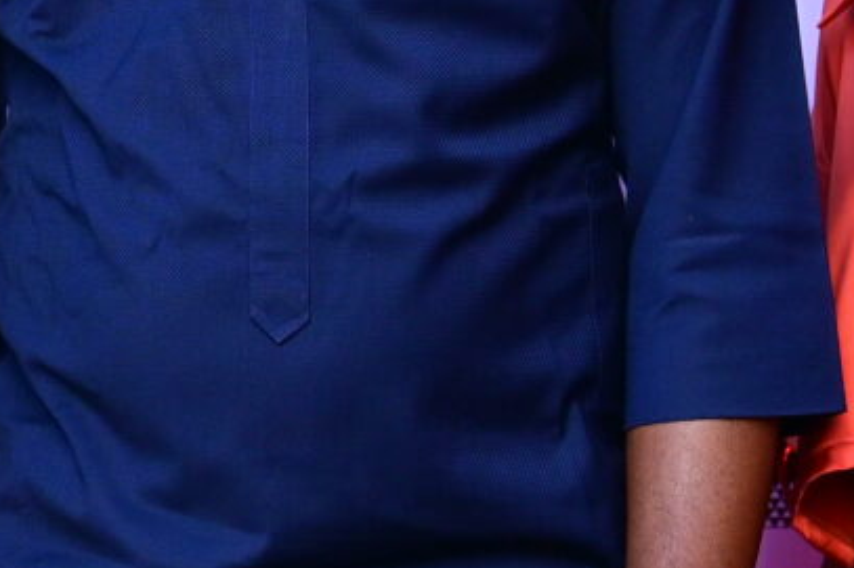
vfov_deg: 7.2
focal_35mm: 191
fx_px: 4529
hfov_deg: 10.6
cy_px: 150
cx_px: -187
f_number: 3.5
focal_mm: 38
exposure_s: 1/800
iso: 320
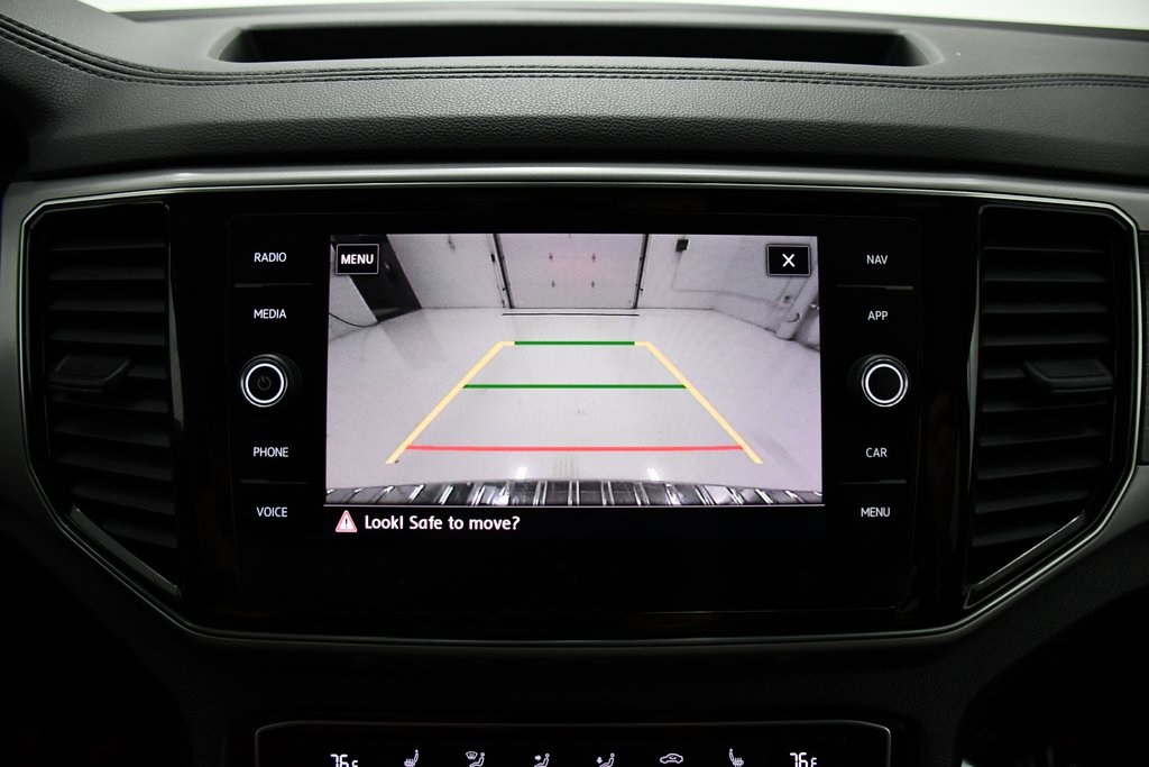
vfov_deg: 47.9
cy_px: 384
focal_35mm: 27
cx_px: 574
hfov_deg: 67.4
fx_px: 862
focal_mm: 18
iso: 2000
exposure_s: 1/125
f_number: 3.5
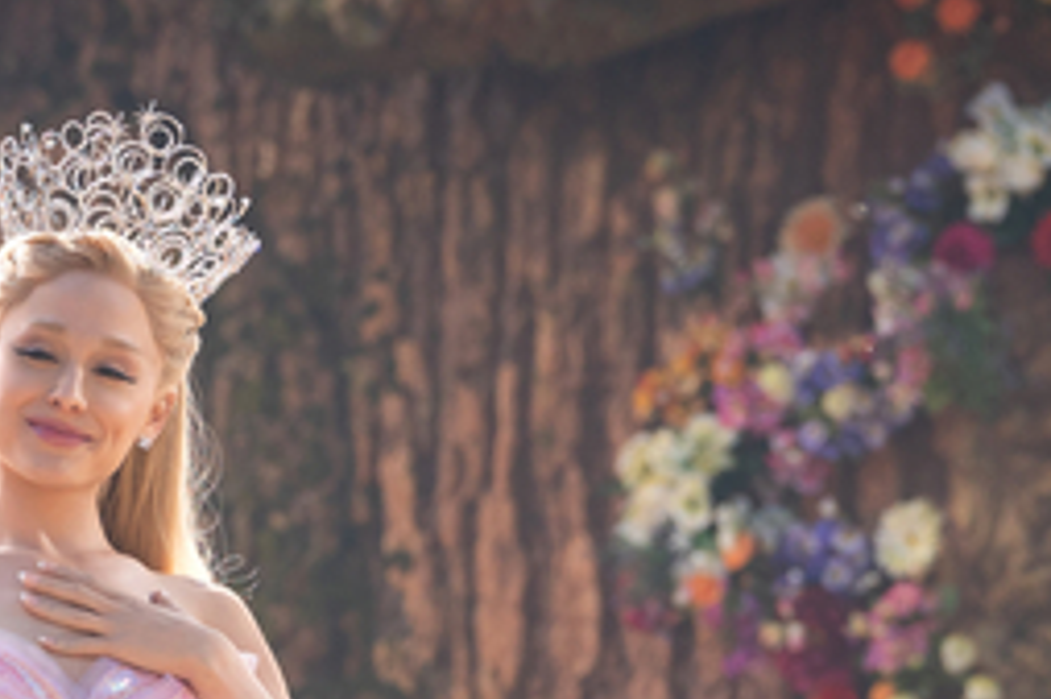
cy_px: 1102
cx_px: 137
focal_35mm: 807
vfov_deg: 1.7
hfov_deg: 2.6
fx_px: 23544
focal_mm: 200
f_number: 5
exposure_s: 1/1000
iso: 200
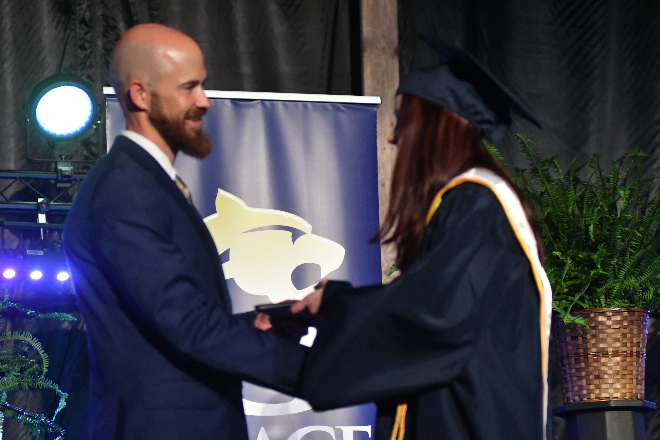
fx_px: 2200
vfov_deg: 11.4
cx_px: 330
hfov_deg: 17.1
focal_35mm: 120
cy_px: 220
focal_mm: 80
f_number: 2.8
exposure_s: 1/640
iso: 9000
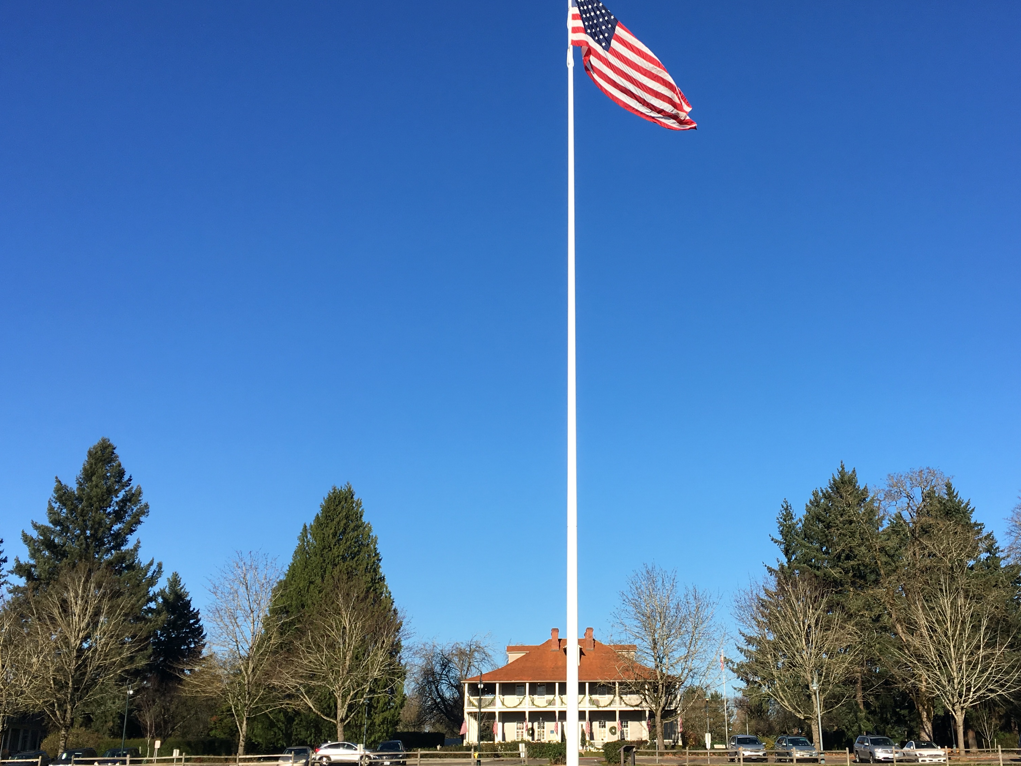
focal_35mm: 39
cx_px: 598
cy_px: 384
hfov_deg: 47.7
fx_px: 1150
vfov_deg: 36.8
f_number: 2.2
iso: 25
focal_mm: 4.15
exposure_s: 1/1374
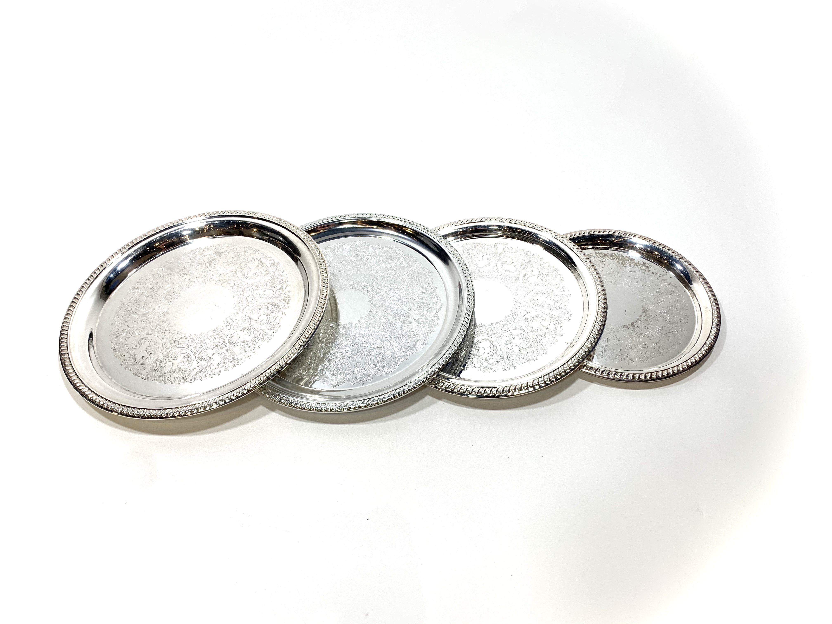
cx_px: 416
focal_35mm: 26
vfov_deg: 53.1
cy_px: 312
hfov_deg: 67.3
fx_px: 625
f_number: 1.8
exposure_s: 1/120
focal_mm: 4.25
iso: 64
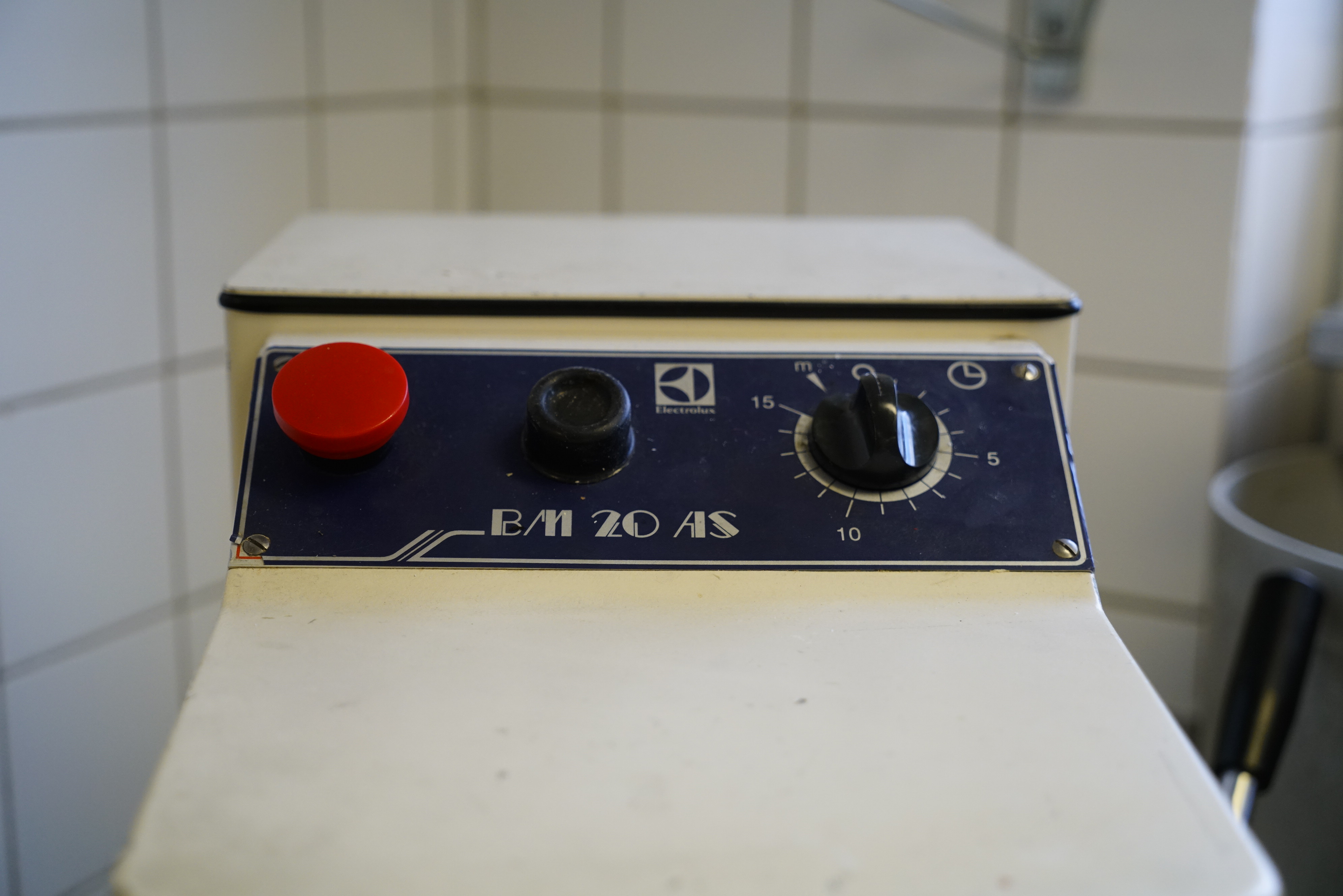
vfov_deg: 28.1
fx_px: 1791
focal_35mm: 48
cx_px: 672
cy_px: 448
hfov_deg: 41.1
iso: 1600
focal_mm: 48
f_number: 4
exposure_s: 1/500
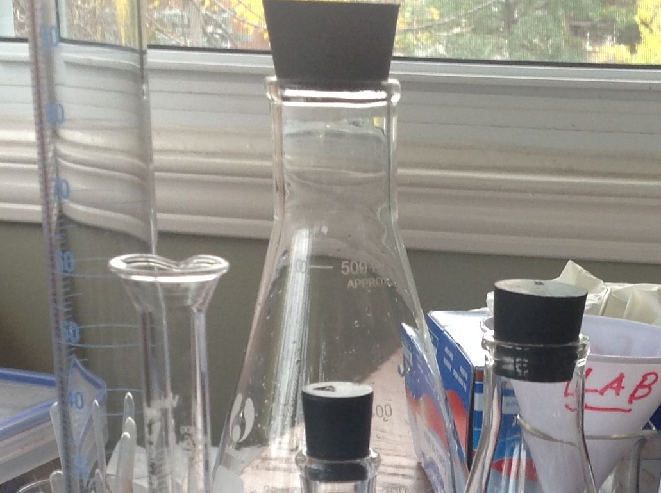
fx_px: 1678
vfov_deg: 16.2
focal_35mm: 88
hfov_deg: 22.0
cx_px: 533
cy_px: 548
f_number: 2.4
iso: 50
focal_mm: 4.28
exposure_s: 1/20
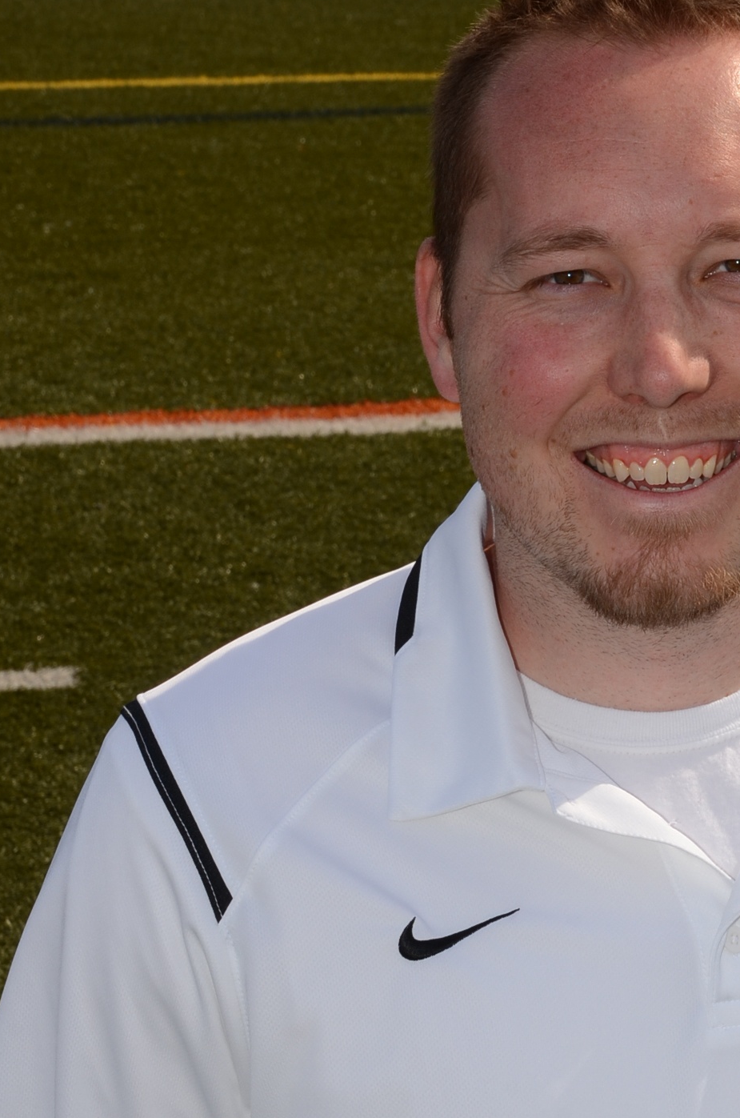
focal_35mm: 127
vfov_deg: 16.2
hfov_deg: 10.7
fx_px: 3934
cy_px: 639
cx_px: 649
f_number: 18
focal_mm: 48
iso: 200
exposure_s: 1/250
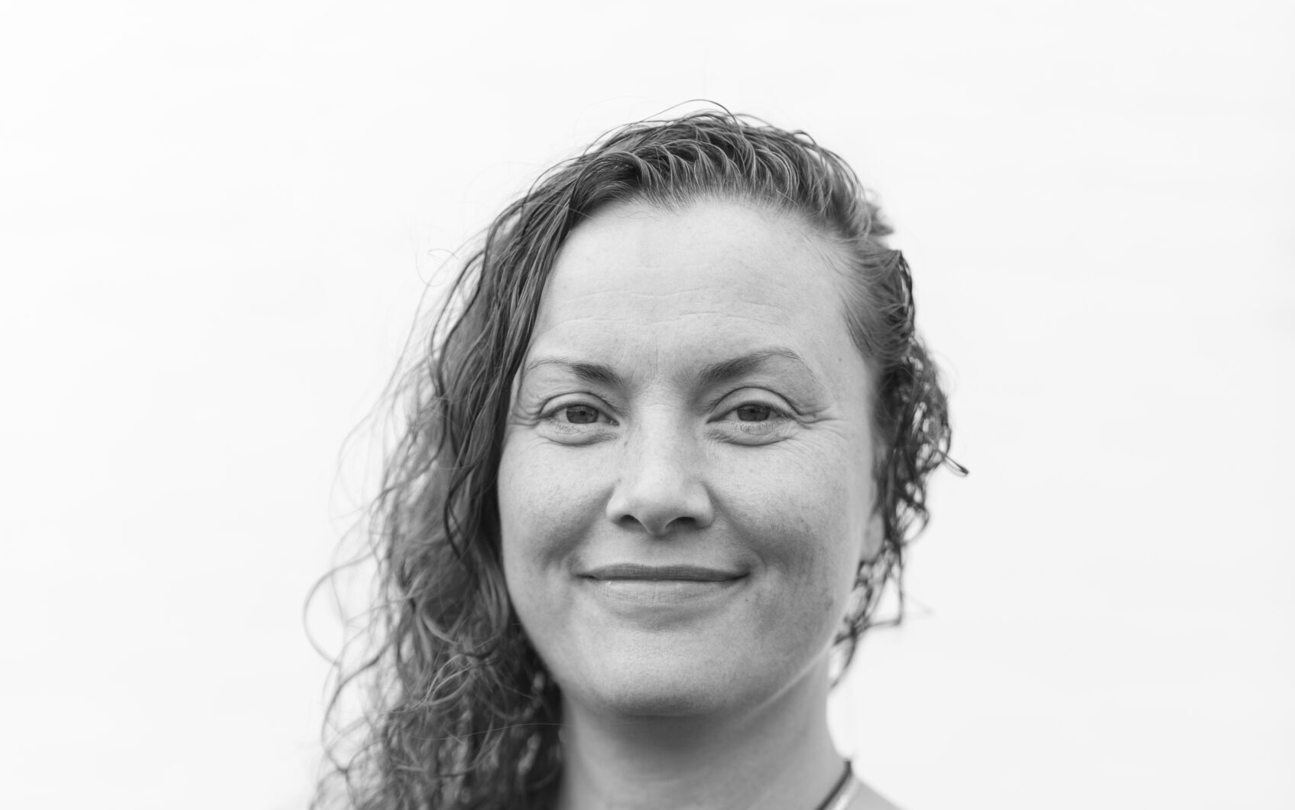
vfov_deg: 16.4
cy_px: 910
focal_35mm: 77
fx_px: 2718
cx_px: 646
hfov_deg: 26.8
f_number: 1.4
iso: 100
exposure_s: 1/2000
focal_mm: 50
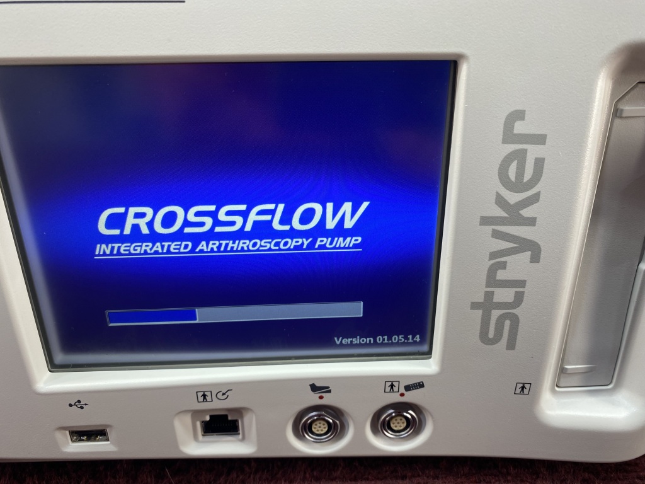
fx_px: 484
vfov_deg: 53.1
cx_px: 322
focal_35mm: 26
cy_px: 242
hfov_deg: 67.3
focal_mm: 4.25
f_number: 1.8
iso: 80
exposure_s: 1/120
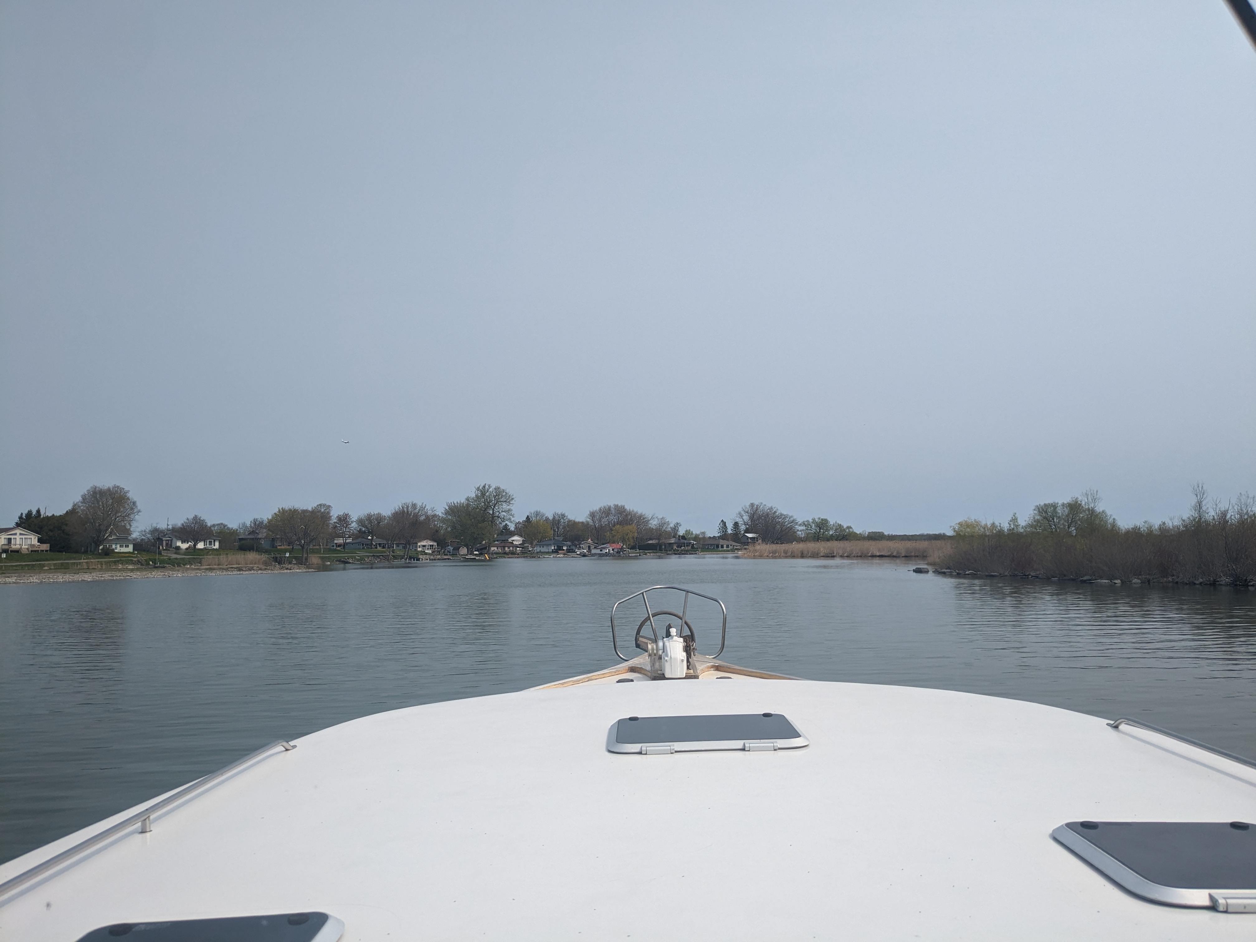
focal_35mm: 27
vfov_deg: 51.4
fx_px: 980
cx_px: 628
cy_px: 471
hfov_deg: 65.3
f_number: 1.73
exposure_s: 1/2128
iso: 65
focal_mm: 4.38
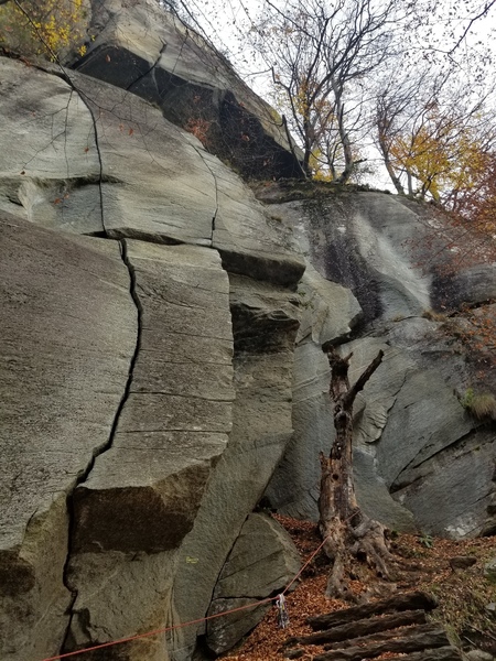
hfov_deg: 53.1
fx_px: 497
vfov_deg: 67.3
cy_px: 330
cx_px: 248
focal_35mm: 26
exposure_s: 1/356
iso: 50
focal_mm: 4.25
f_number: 1.7
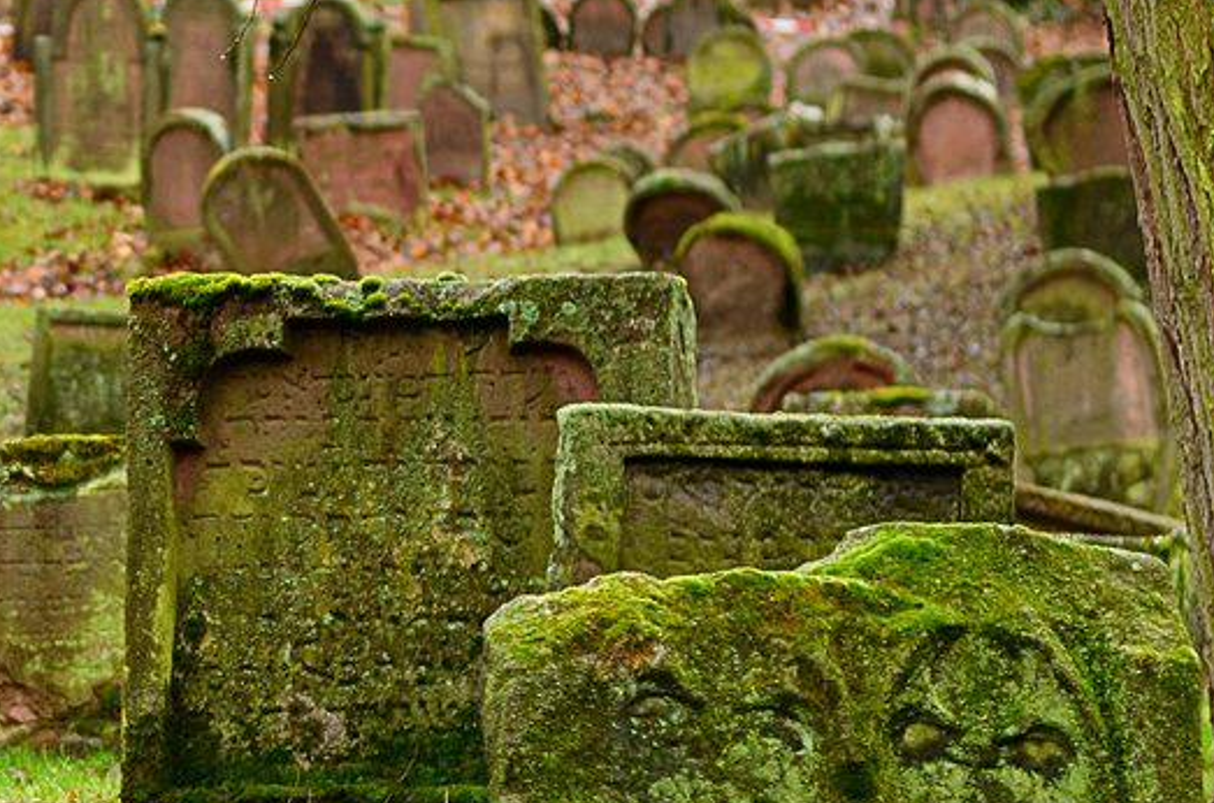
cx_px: -498
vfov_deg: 5.8
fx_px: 7872
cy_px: 337
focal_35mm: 234
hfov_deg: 8.6
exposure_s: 1/160
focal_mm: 50
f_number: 2.5
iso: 320
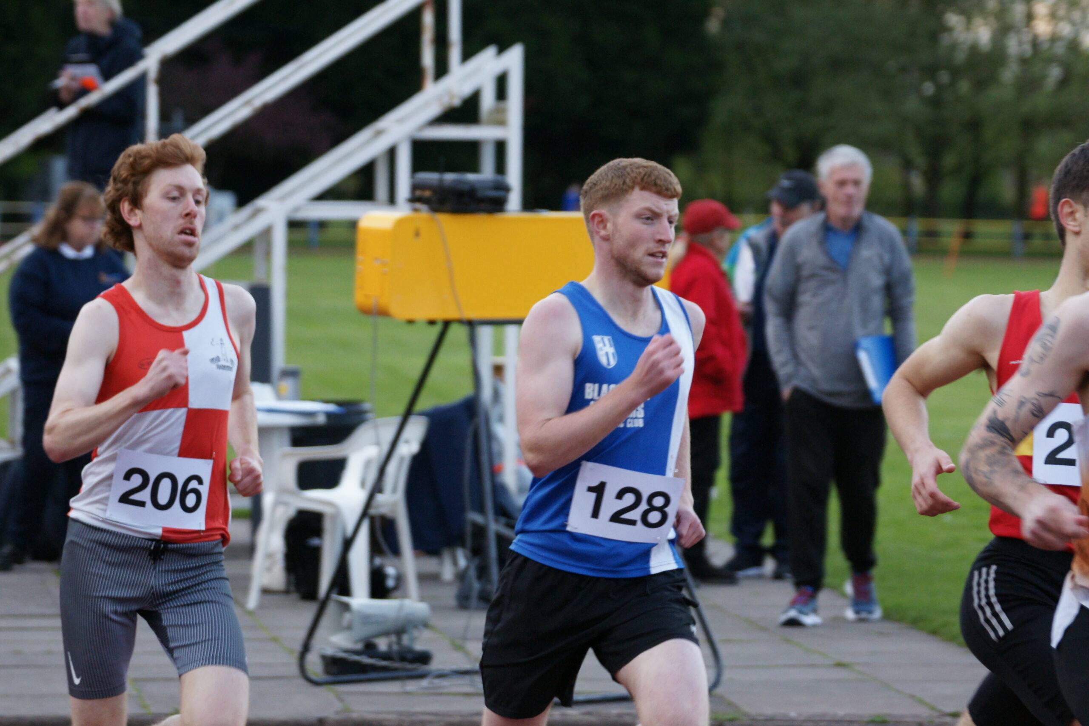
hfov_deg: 9.8
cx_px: 544
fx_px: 6352
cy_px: 363
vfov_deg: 6.5
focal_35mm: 210
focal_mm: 140
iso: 800
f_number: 5.6
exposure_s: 1/250
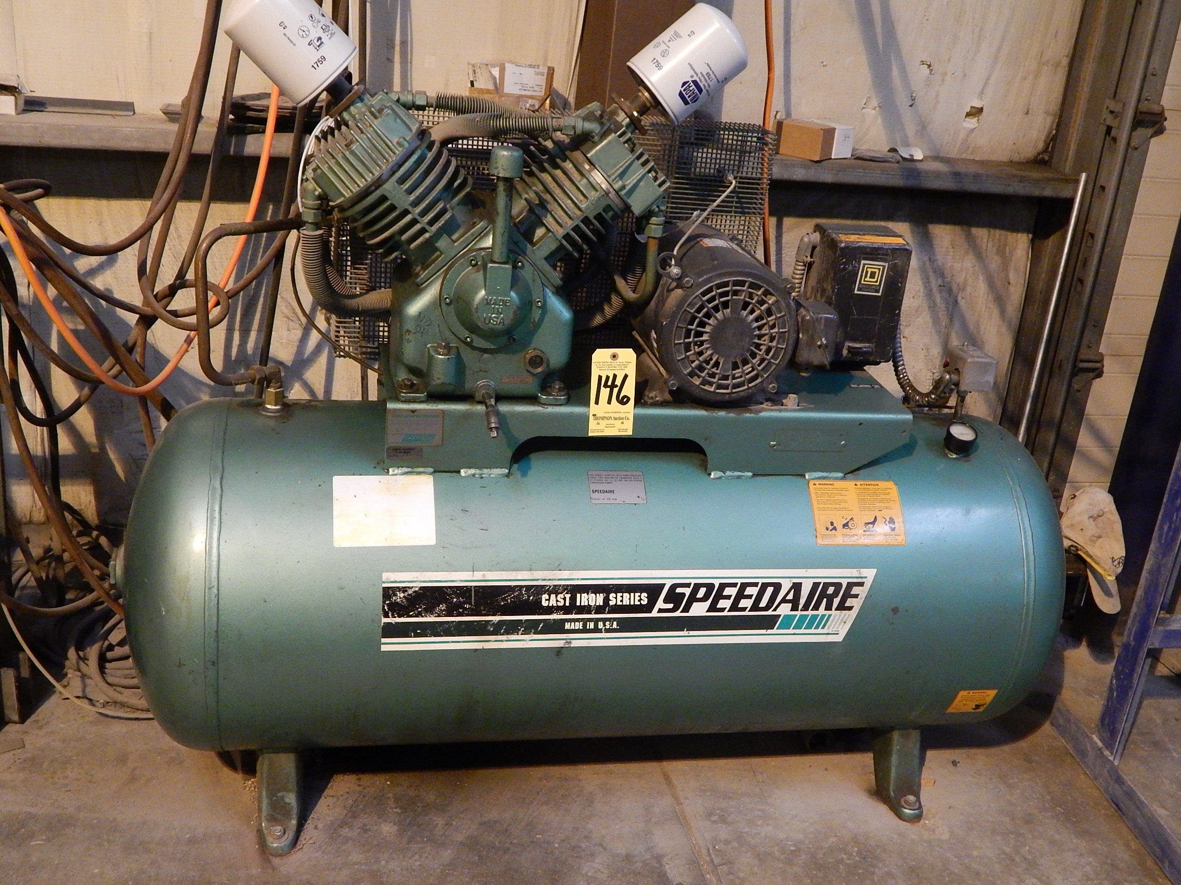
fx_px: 1296
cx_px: 590
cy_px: 442
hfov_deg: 49.0
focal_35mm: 38
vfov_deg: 37.7
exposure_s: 1/13
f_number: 3.4
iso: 200
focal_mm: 6.8
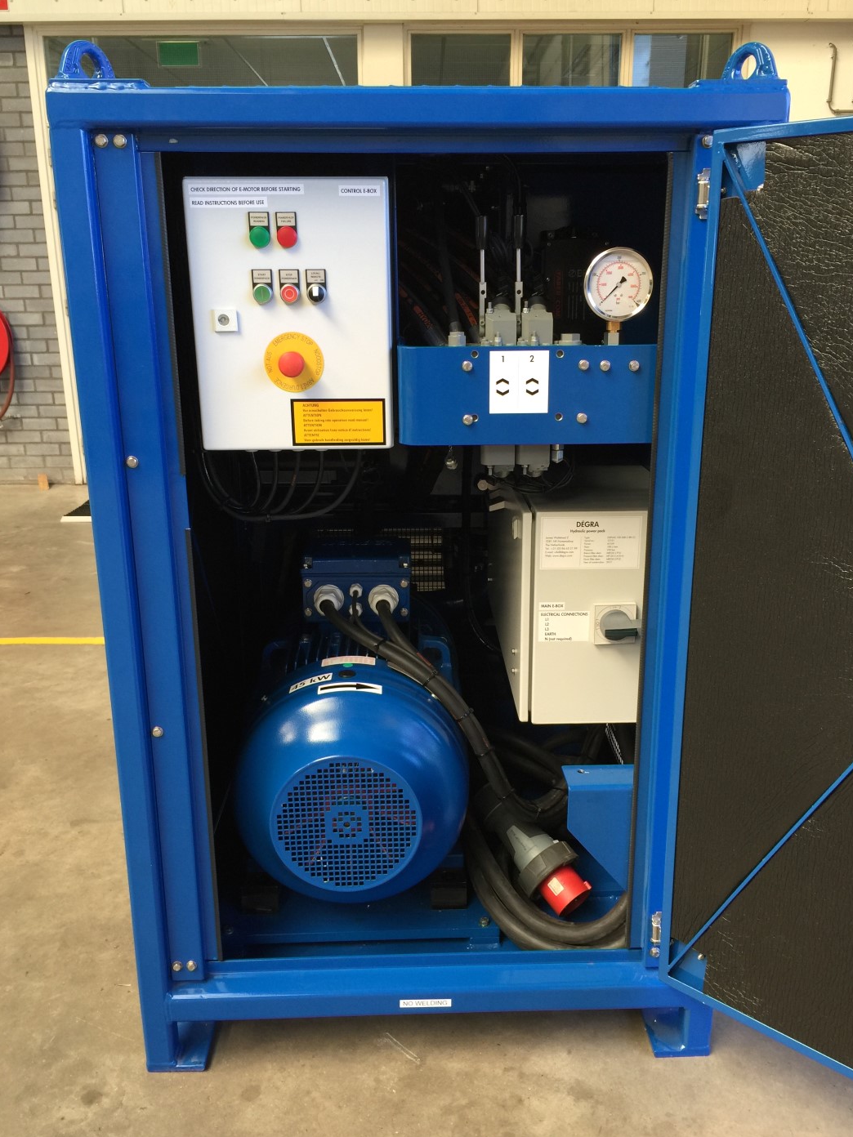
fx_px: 986
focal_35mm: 30
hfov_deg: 46.8
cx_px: 440
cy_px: 572
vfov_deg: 60.0
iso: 32
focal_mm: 4.15
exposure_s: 1/33
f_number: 2.2
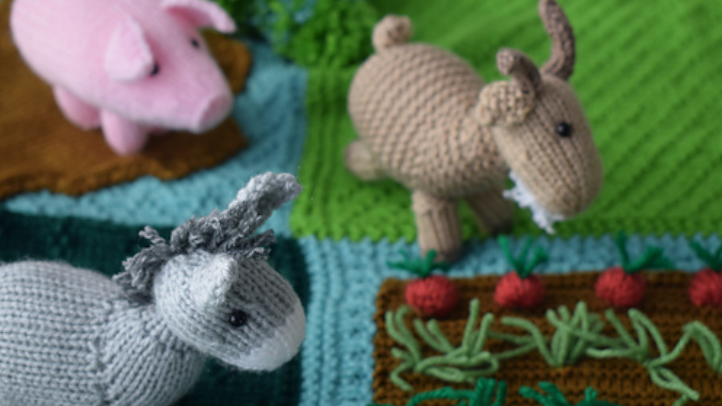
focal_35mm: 76
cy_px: 207
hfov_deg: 27.9
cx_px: 360
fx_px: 1455
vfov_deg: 15.9
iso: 400
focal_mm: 48
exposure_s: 1/160
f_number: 6.3
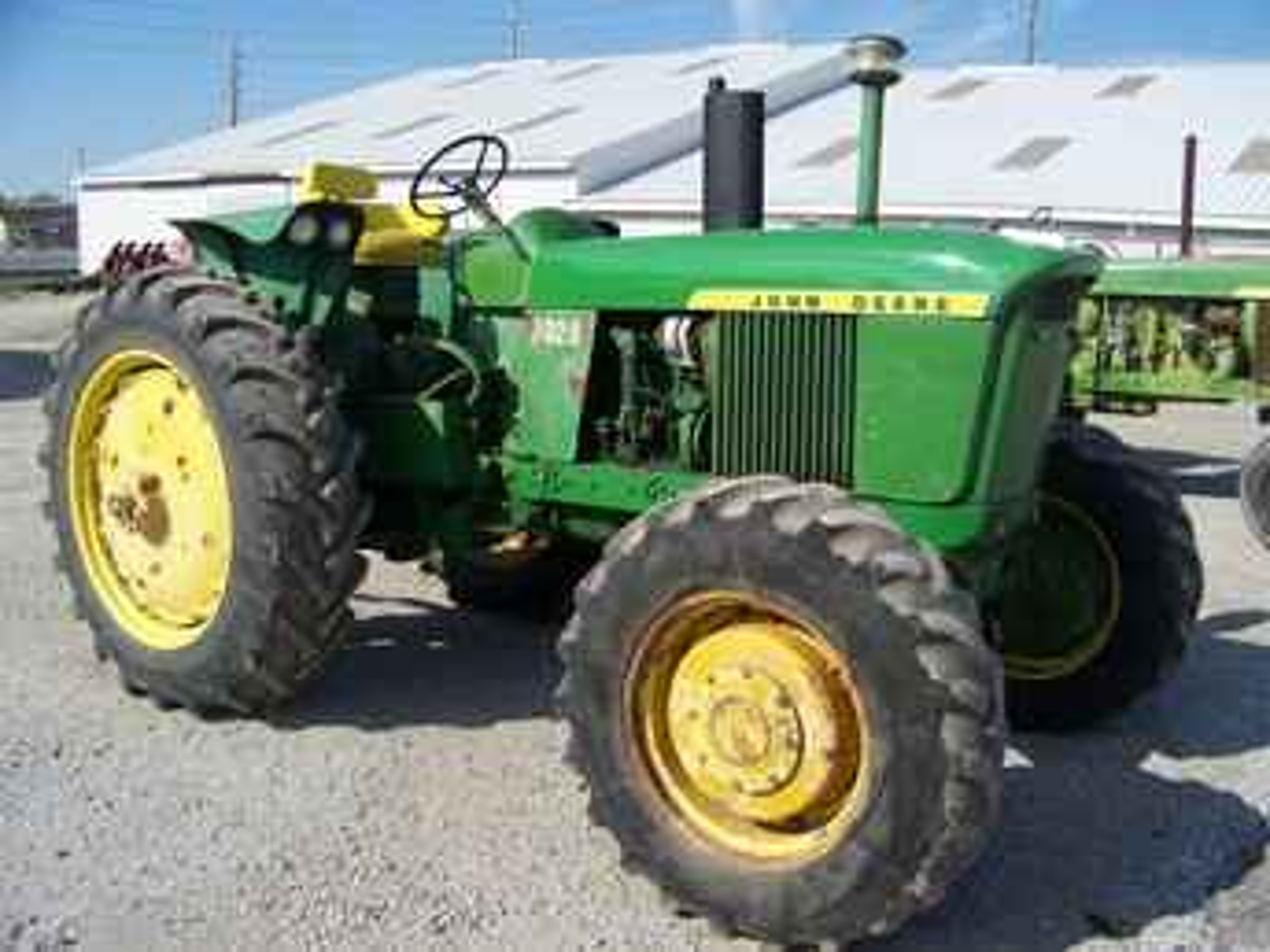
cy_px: 476
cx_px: 635
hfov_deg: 51.4
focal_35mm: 36
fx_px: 1321
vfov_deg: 39.7
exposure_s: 1/500
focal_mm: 5.85
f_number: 4
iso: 64
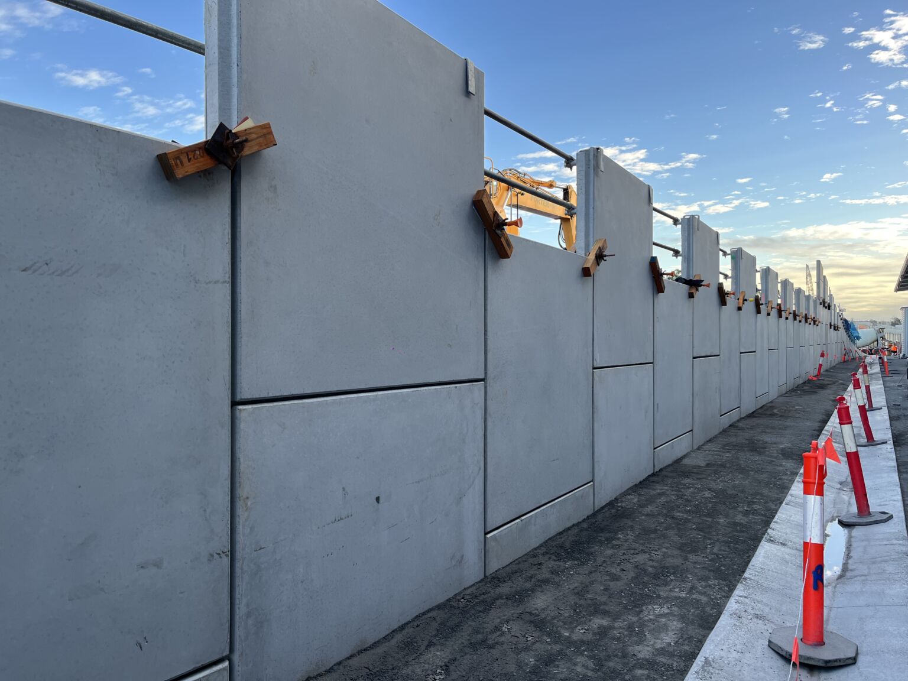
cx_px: 454
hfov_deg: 67.3
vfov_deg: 53.1
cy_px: 340
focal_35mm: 26
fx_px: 682
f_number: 1.6
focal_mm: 5.1
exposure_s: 1/264
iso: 40
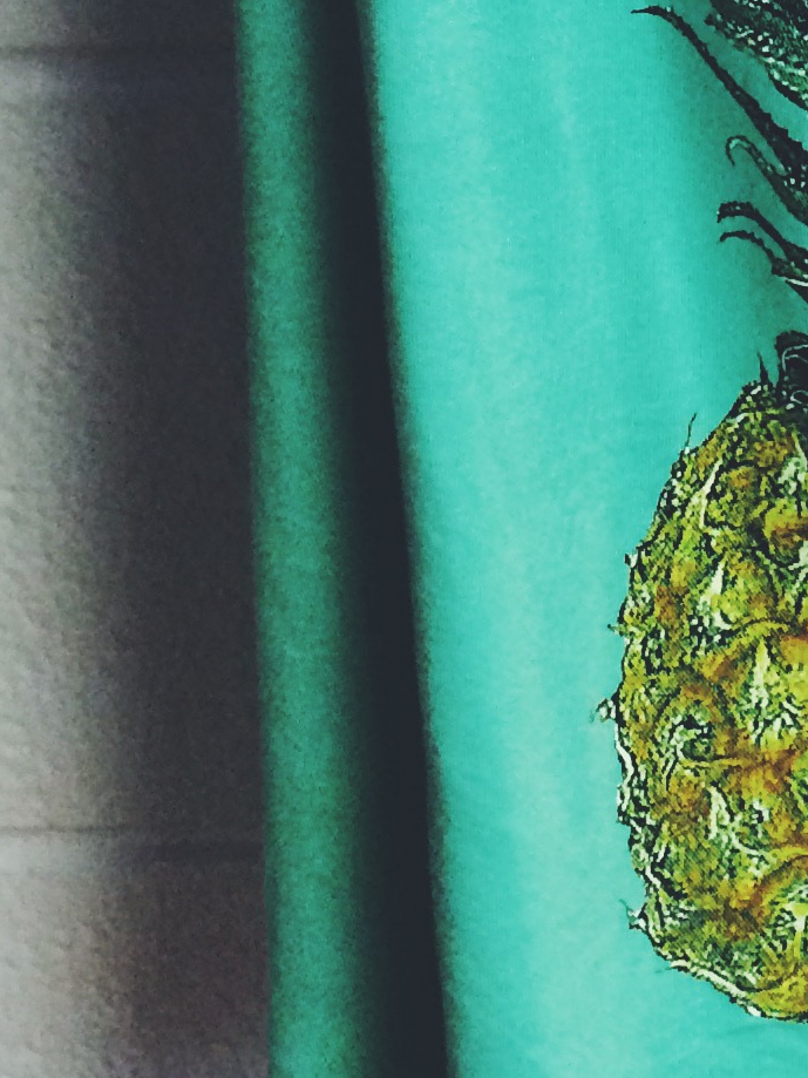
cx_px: 1121
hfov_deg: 13.7
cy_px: -301
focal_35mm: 103
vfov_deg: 17.9
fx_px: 3206
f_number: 2.2
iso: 160
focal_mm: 4.15
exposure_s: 1/30
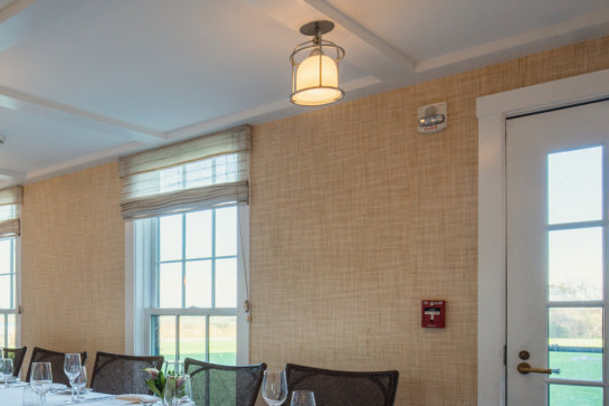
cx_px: 103
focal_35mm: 36
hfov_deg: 49.3
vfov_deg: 36.0
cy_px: 306
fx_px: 609
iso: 160
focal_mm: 20
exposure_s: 1/60
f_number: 8
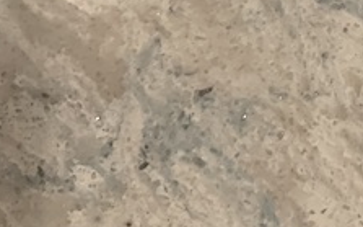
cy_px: -253
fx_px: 979
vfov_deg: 11.6
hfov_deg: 19.7
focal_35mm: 99
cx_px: 444
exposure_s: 1/60
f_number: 1.8
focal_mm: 4.25
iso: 250
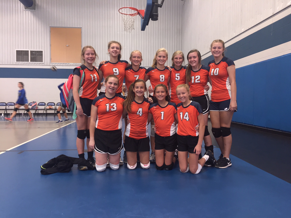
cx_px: 146
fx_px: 244
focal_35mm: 29
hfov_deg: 61.7
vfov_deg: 48.2
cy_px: 109
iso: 64
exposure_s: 1/30
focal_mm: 4.15
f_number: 2.2
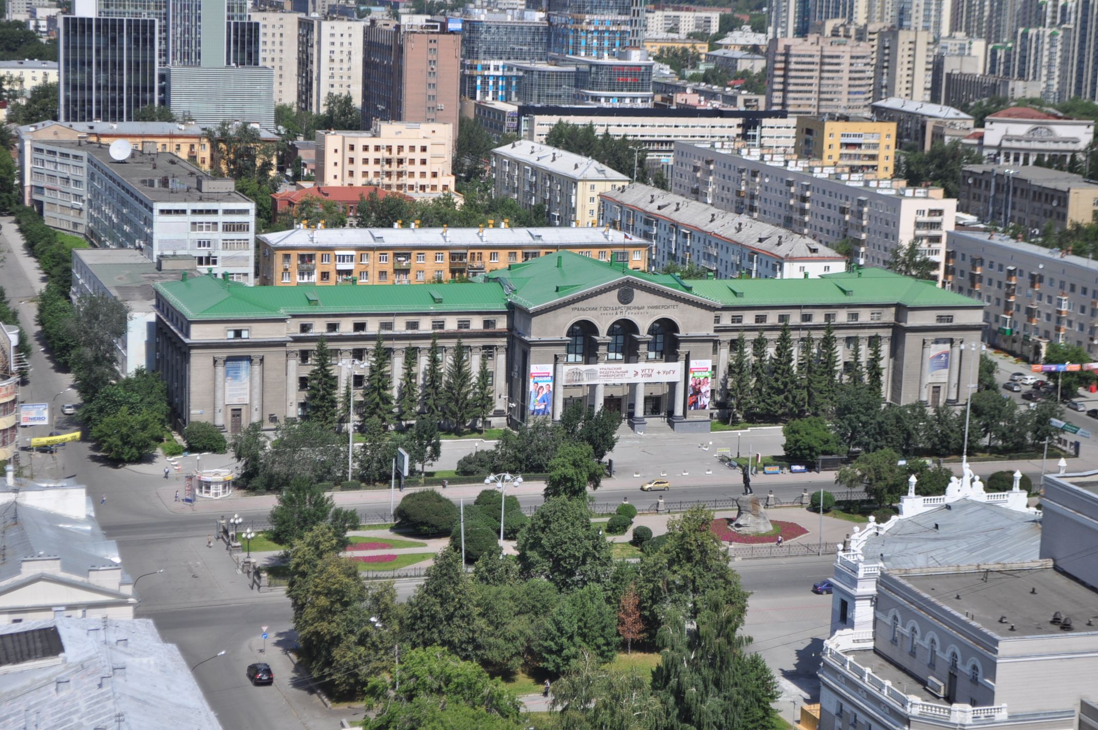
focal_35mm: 72
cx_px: 549
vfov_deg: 18.9
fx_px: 2193
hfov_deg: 28.1
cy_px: 365
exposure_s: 1/1250
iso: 200
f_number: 5.6
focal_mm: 48
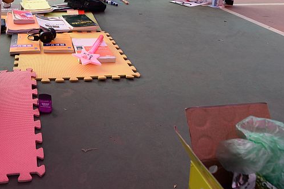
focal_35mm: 34
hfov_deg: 50.8
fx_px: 268
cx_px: 40
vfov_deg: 33.6
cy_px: -21
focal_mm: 14
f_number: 5.6
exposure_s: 1/125
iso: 400
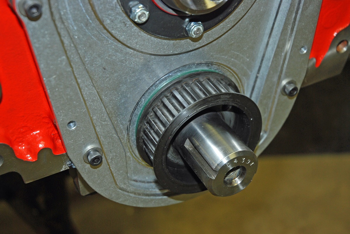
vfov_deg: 19.0
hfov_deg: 28.0
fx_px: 701
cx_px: 175
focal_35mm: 72
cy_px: 117
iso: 200
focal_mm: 48
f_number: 4.5
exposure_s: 1/60
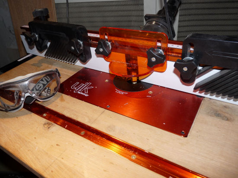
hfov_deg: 65.3
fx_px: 186
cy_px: 89
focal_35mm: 27
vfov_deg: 51.3
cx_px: 119
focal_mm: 4.8
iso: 100
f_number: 2.8
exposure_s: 1/30
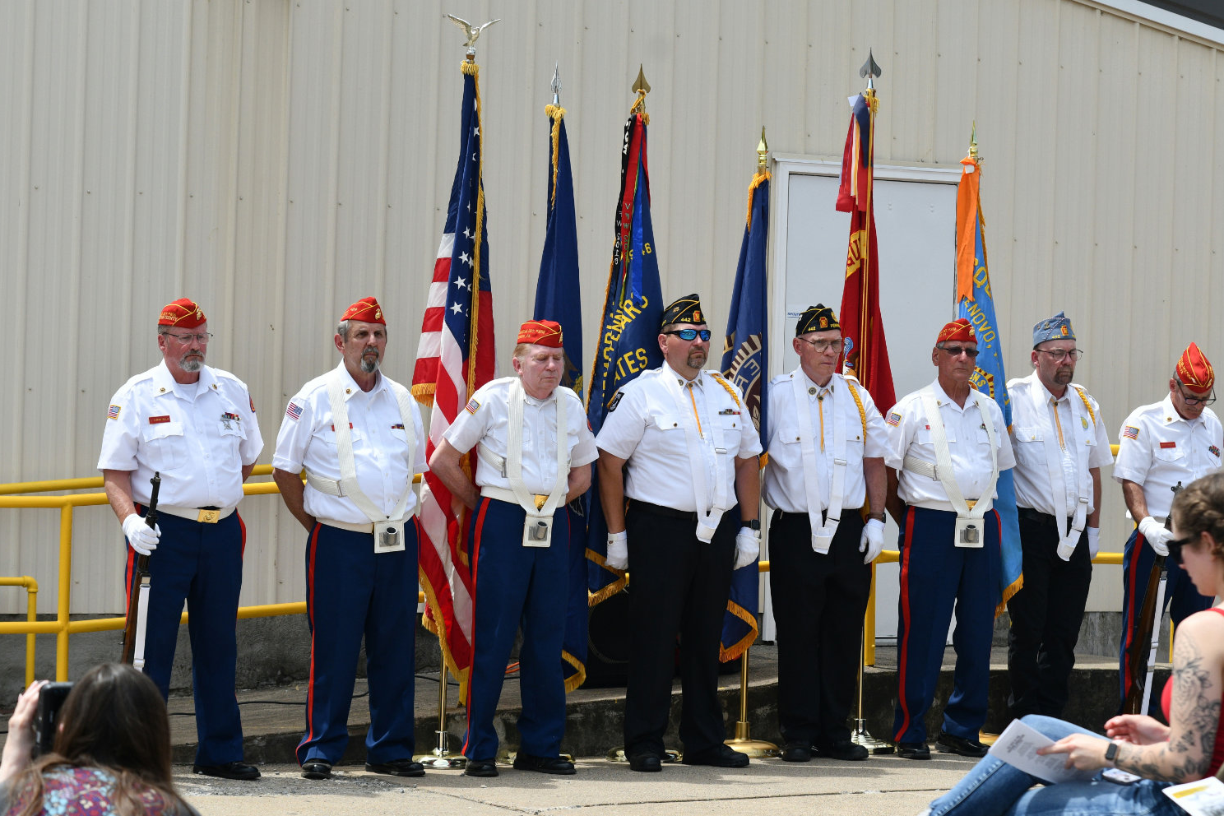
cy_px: 410
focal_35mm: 124
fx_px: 4216
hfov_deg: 16.5
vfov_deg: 11.1
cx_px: 615
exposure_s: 1/1600
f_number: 6.3
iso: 400
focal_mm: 82
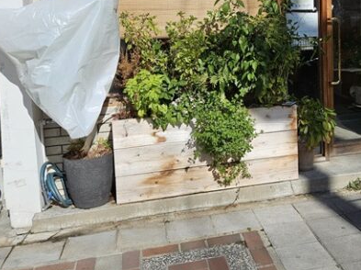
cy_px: 60
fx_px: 469
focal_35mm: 45
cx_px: 299
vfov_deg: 31.4
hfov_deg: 40.1
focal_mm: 5.4
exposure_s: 1/2679
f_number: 1.8
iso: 25
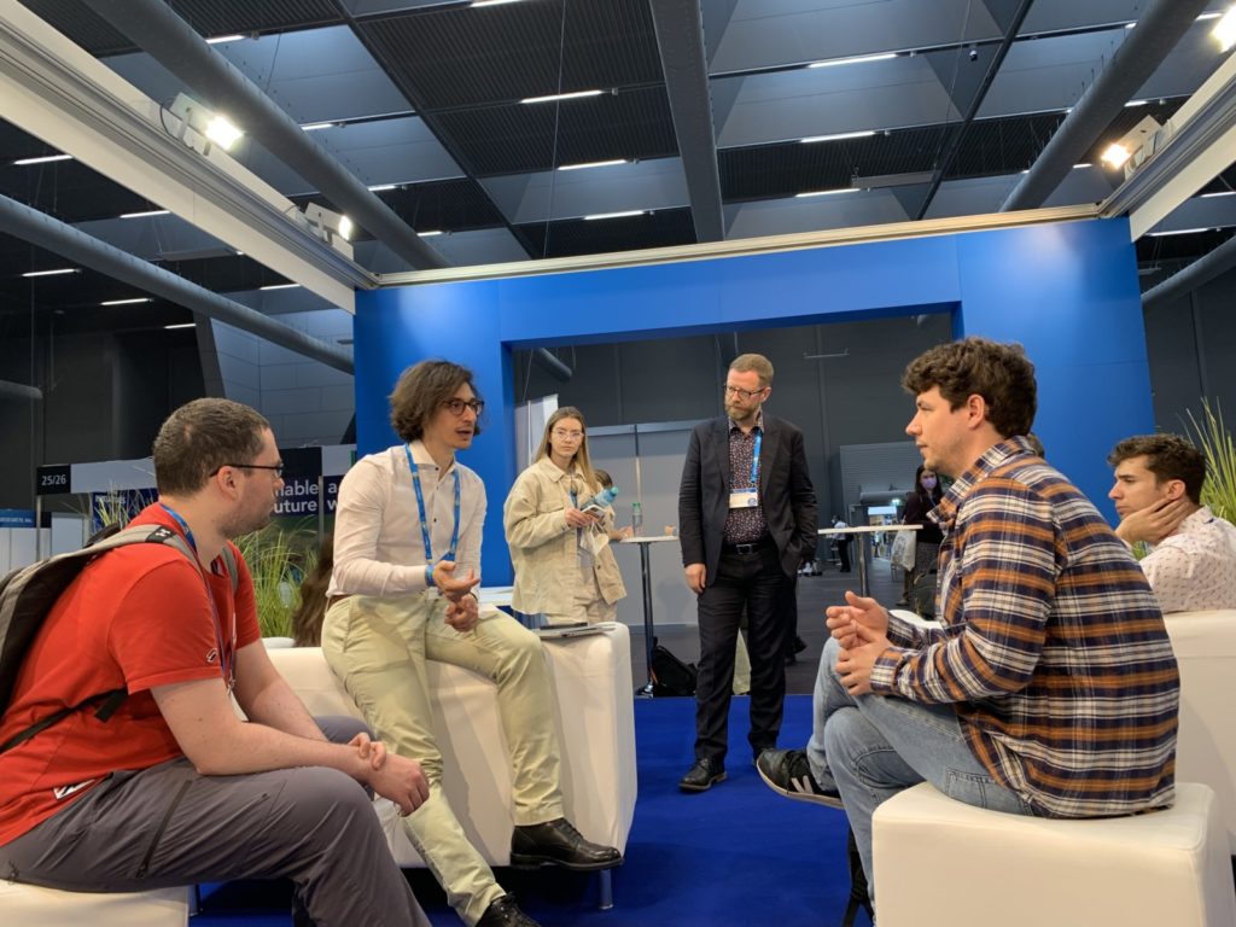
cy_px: 464
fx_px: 928
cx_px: 618
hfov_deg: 67.3
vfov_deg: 53.1
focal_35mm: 26
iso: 50
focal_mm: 4.25
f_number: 1.8
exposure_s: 1/50
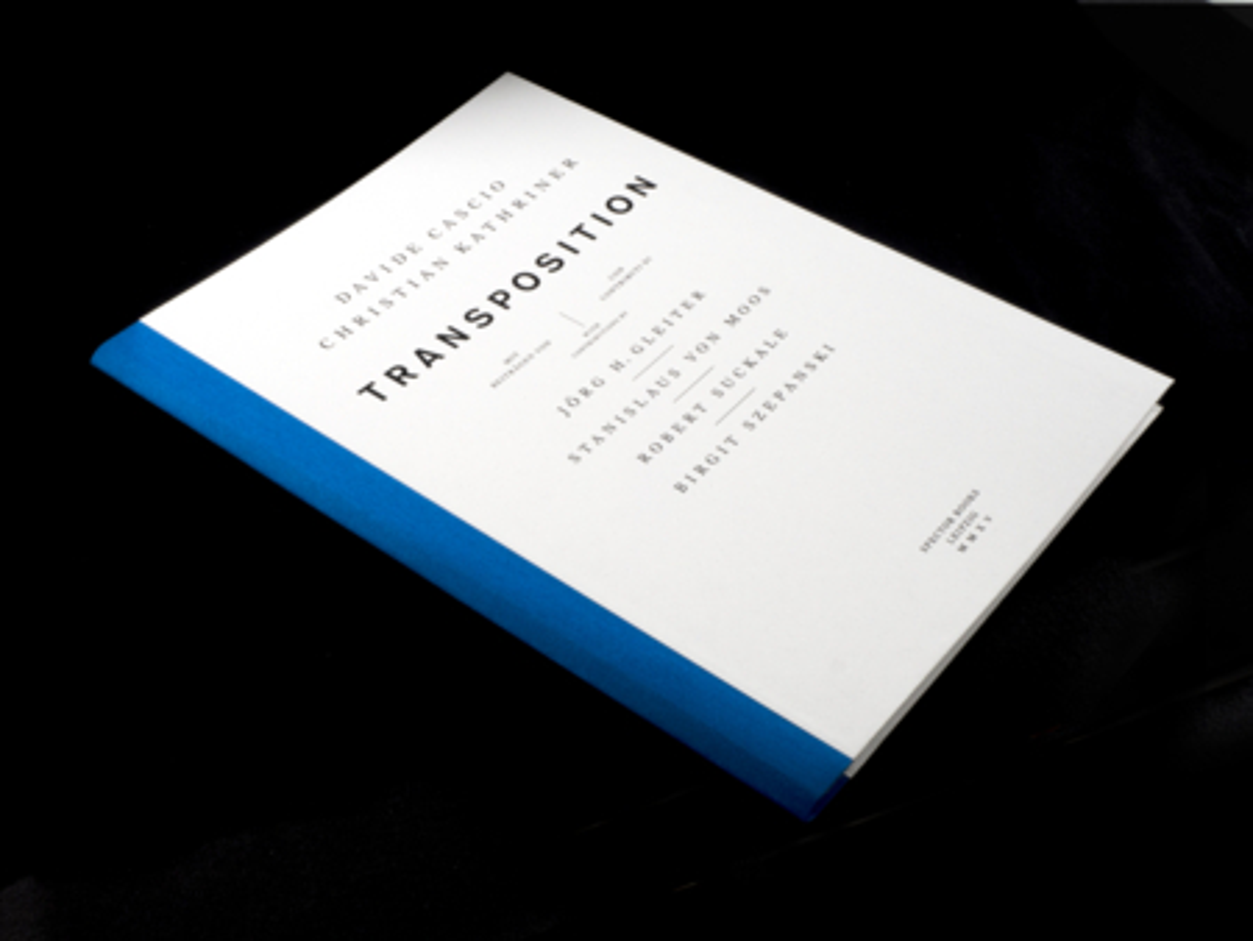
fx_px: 1738
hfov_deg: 39.6
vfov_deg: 30.3
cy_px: 470
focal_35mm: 48
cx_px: 626
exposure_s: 1/1.25
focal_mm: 24
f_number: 22
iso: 200
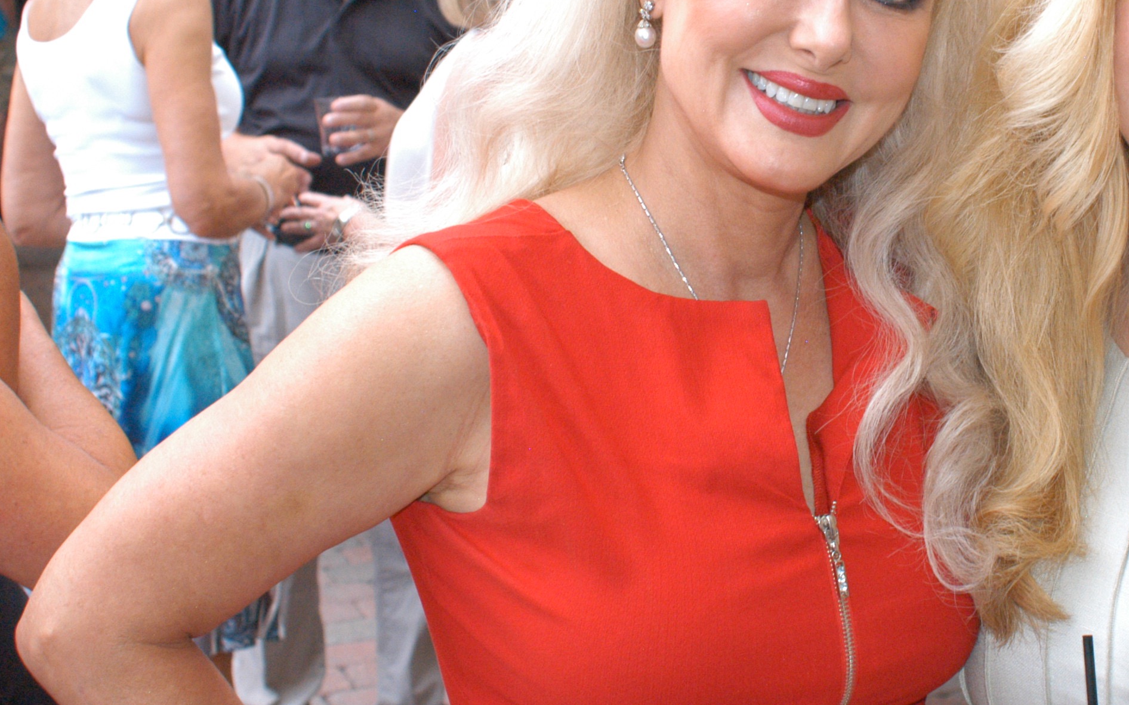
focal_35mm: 68
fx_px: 2092
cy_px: 212
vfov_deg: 19.1
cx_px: 821
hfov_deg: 29.8
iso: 1250
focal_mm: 28
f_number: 5.6
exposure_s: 1/180
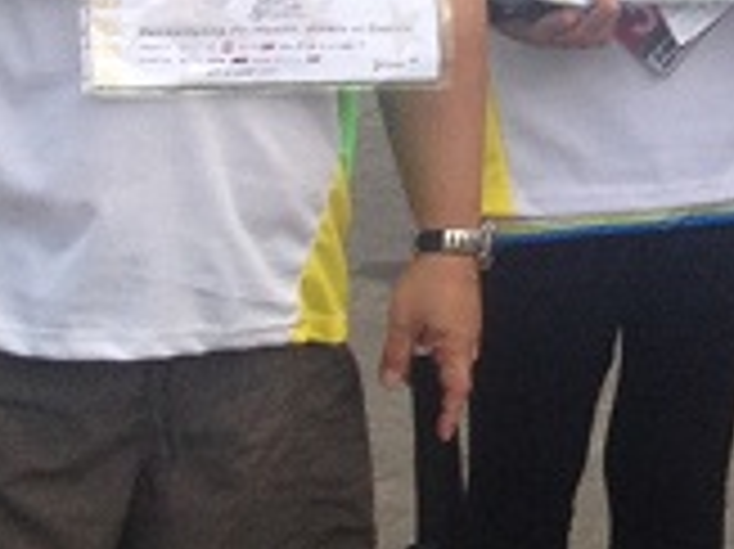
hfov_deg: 8.5
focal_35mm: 220
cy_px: -369
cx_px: 1491
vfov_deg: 6.6
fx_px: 4661
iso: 50
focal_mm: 4.28
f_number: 2.4
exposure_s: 1/250
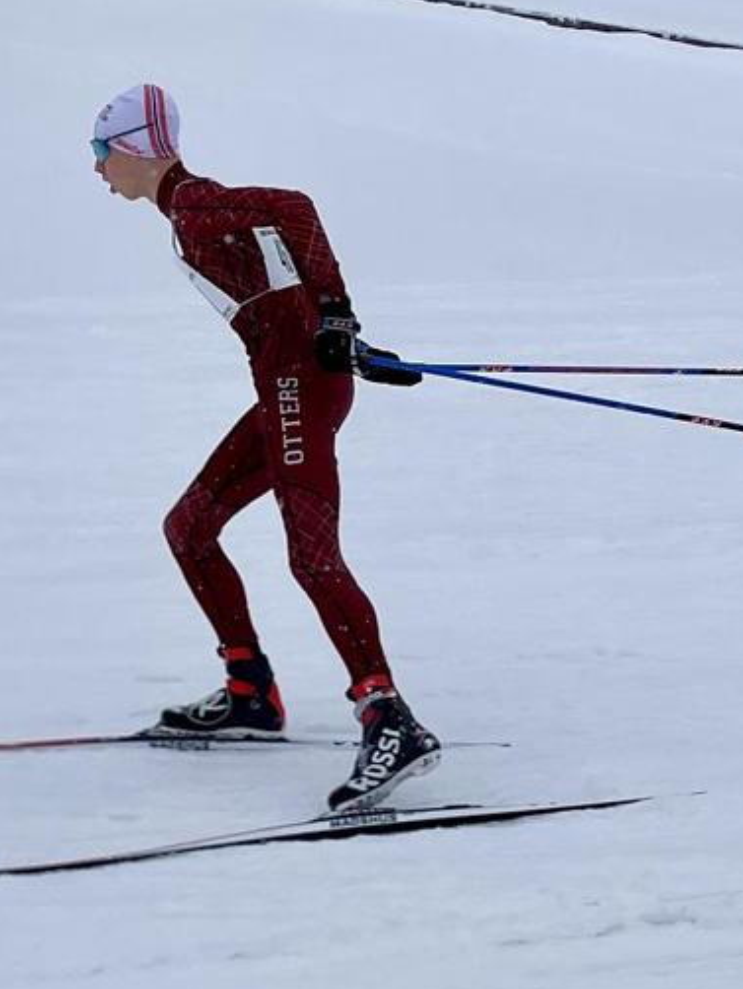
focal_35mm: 53
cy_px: 339
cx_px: 424
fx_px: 1516
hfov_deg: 27.5
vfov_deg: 35.8
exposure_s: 1/3401
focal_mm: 4.2
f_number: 1.6
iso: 32
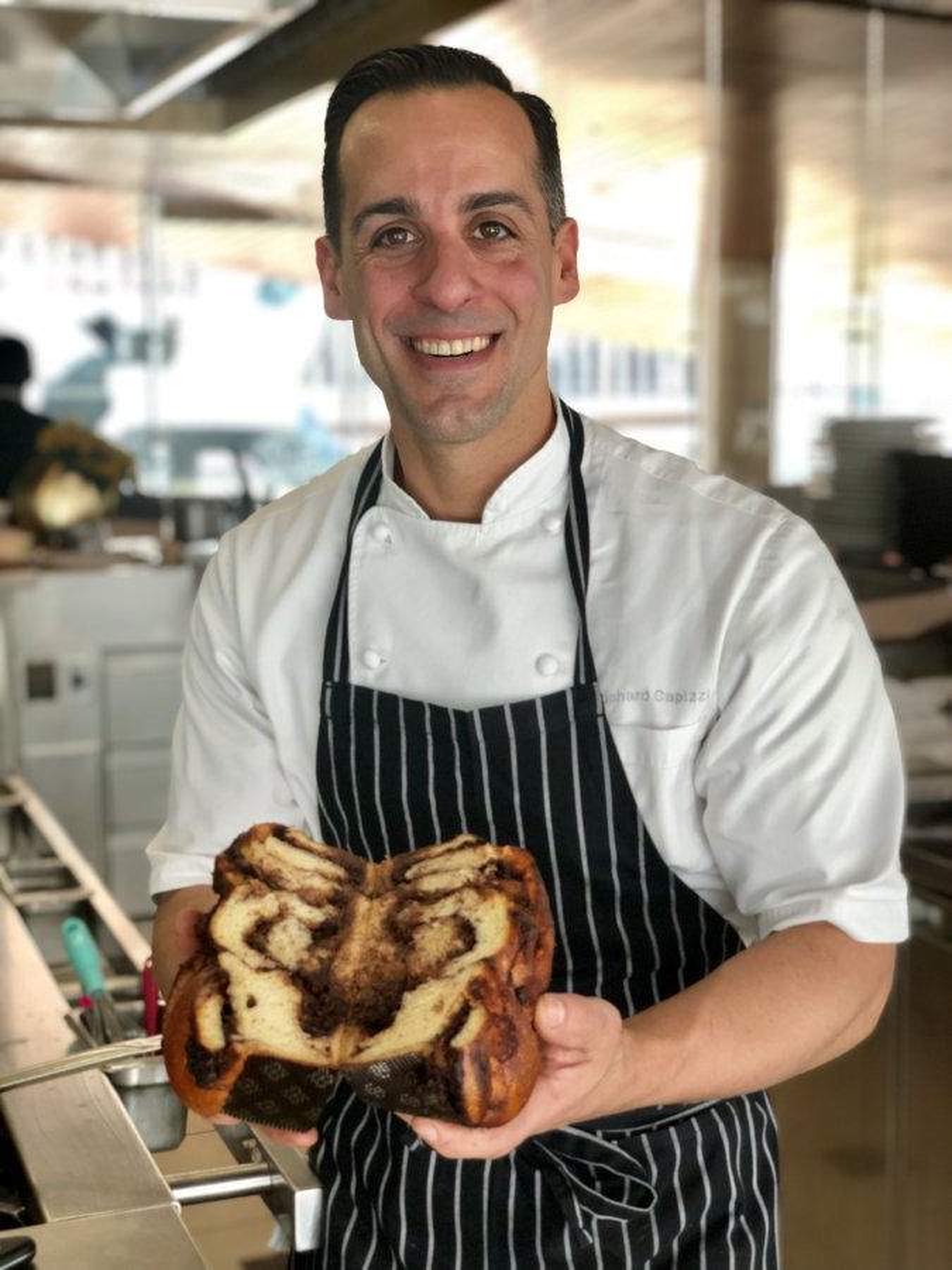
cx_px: 476
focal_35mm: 52
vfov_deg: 36.8
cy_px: 635
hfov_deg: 28.0
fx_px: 1907
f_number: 2.4
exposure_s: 1/60
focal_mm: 6
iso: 50
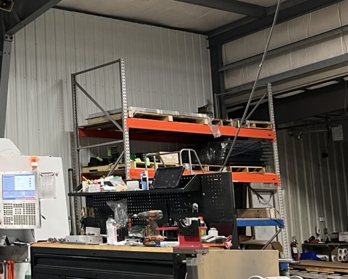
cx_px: -80
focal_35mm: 65
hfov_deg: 25.8
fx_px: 669
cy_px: 112
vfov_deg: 23.5
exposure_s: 1/60
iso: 100
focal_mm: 5.7
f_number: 1.5
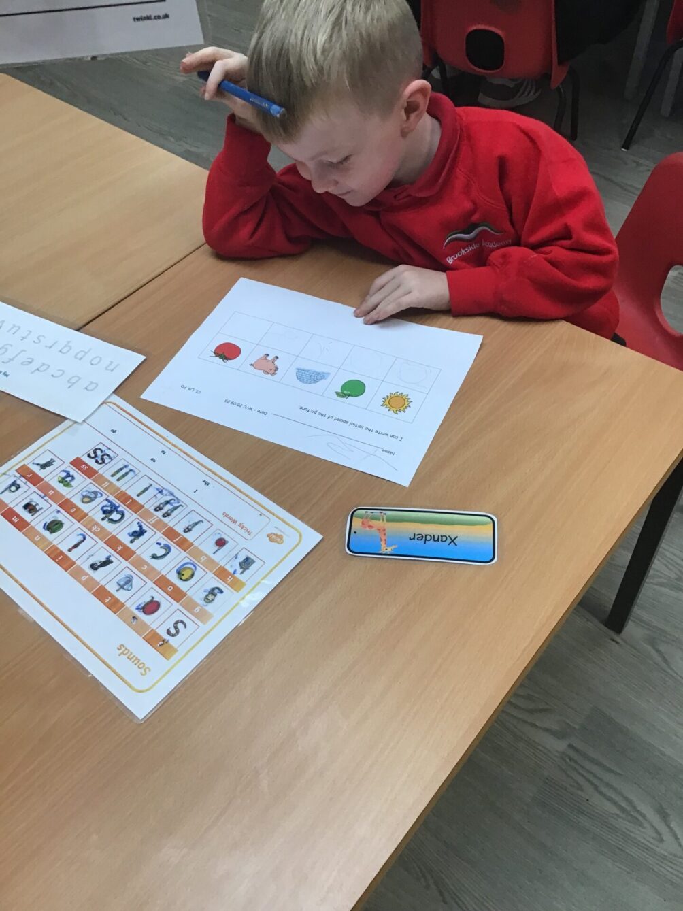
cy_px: 456
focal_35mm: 31
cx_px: 342
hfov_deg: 45.4
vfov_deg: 58.4
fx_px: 816
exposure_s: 1/33
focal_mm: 3.3
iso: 32
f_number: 2.4
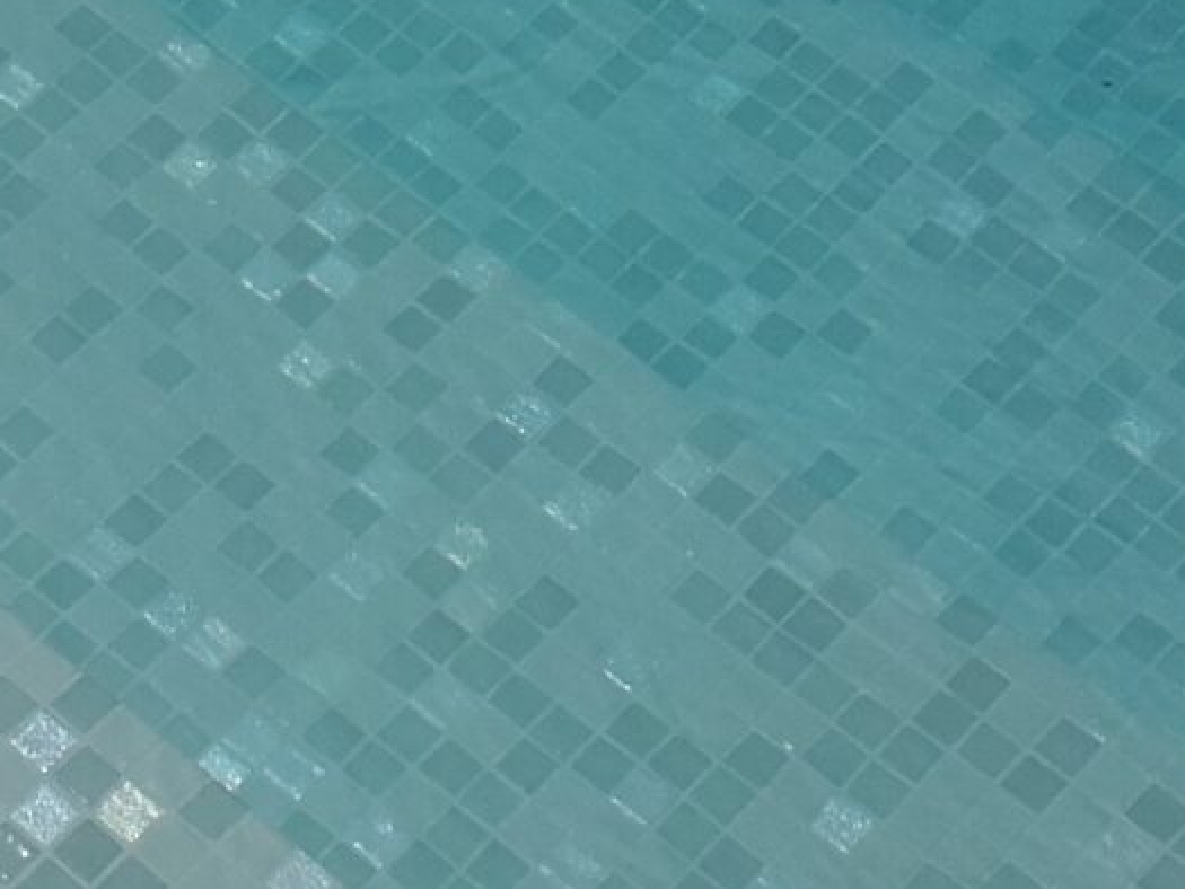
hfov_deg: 15.9
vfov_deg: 12.2
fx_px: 4143
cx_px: -54
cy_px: 517
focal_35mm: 121
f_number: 2.2
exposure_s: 1/7282
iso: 50
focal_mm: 3.31
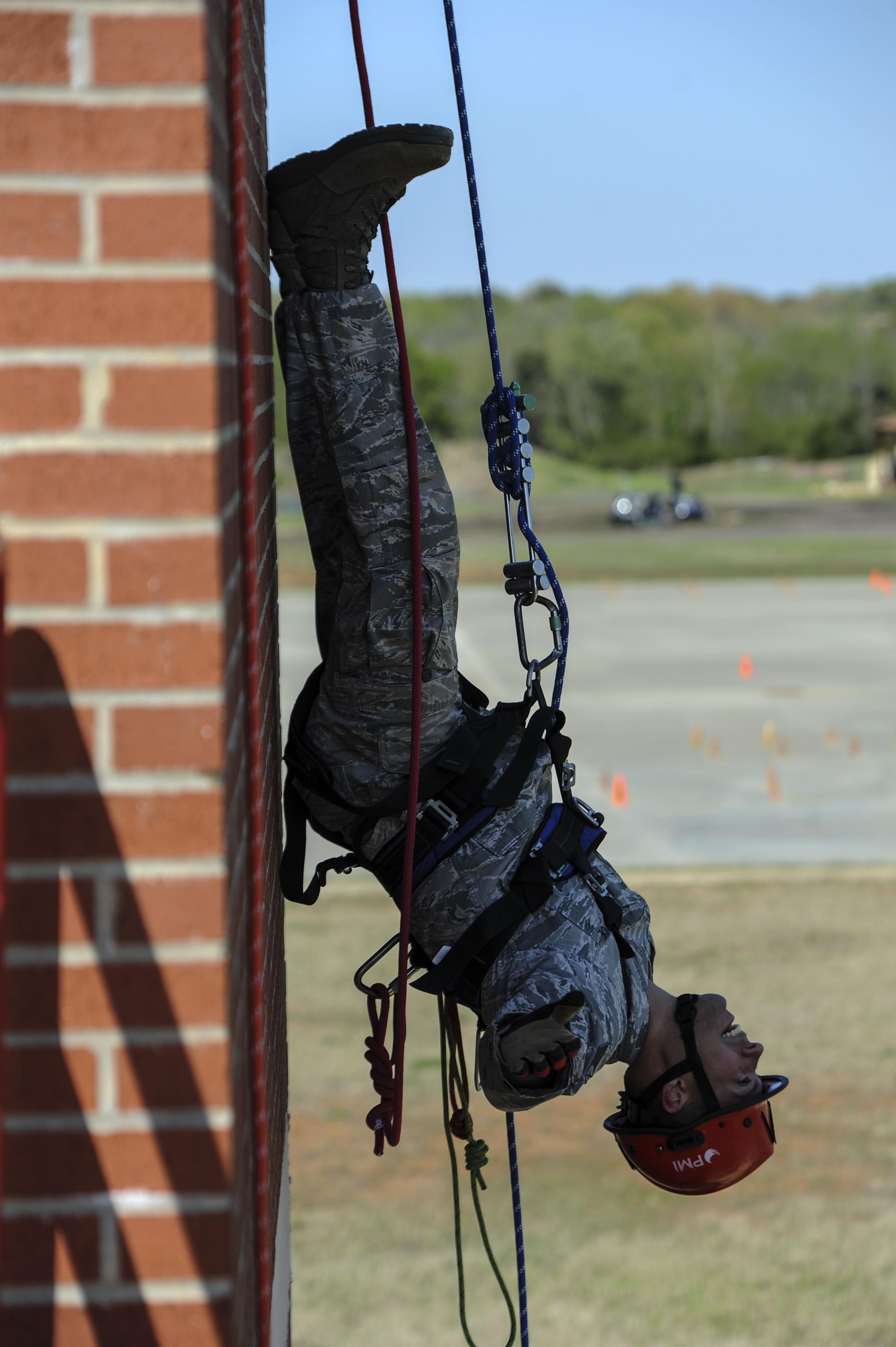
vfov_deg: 17.1
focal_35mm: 120
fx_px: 4485
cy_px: 674
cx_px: 448
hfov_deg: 11.4
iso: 200
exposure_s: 1/1250
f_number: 5
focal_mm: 120
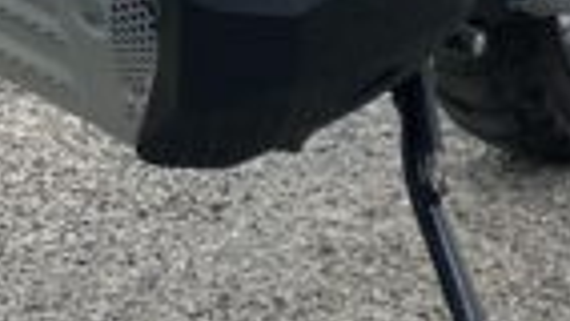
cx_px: -112
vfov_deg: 7.0
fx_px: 2419
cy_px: -566
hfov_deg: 13.1
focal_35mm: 160
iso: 32
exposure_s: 1/2410
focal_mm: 4.25
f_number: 1.8
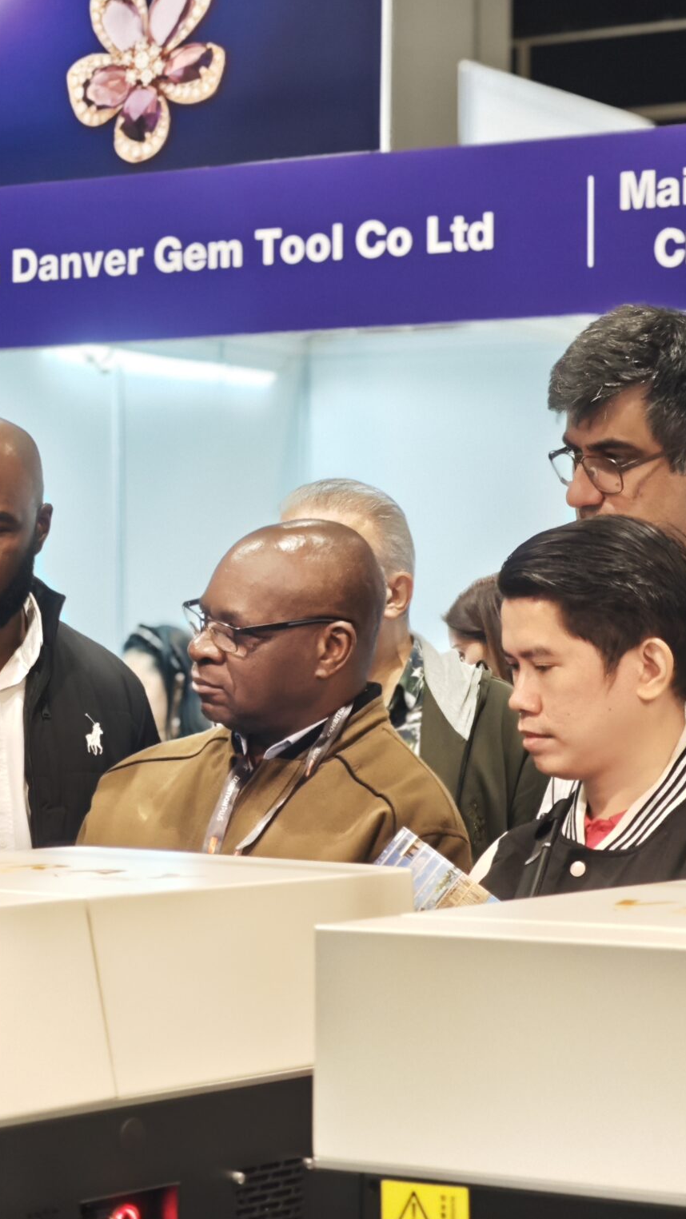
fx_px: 3169
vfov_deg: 21.8
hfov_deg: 12.3
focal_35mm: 98
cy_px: 611
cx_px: 205
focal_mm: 10.1
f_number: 2
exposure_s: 1/36.5
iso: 640
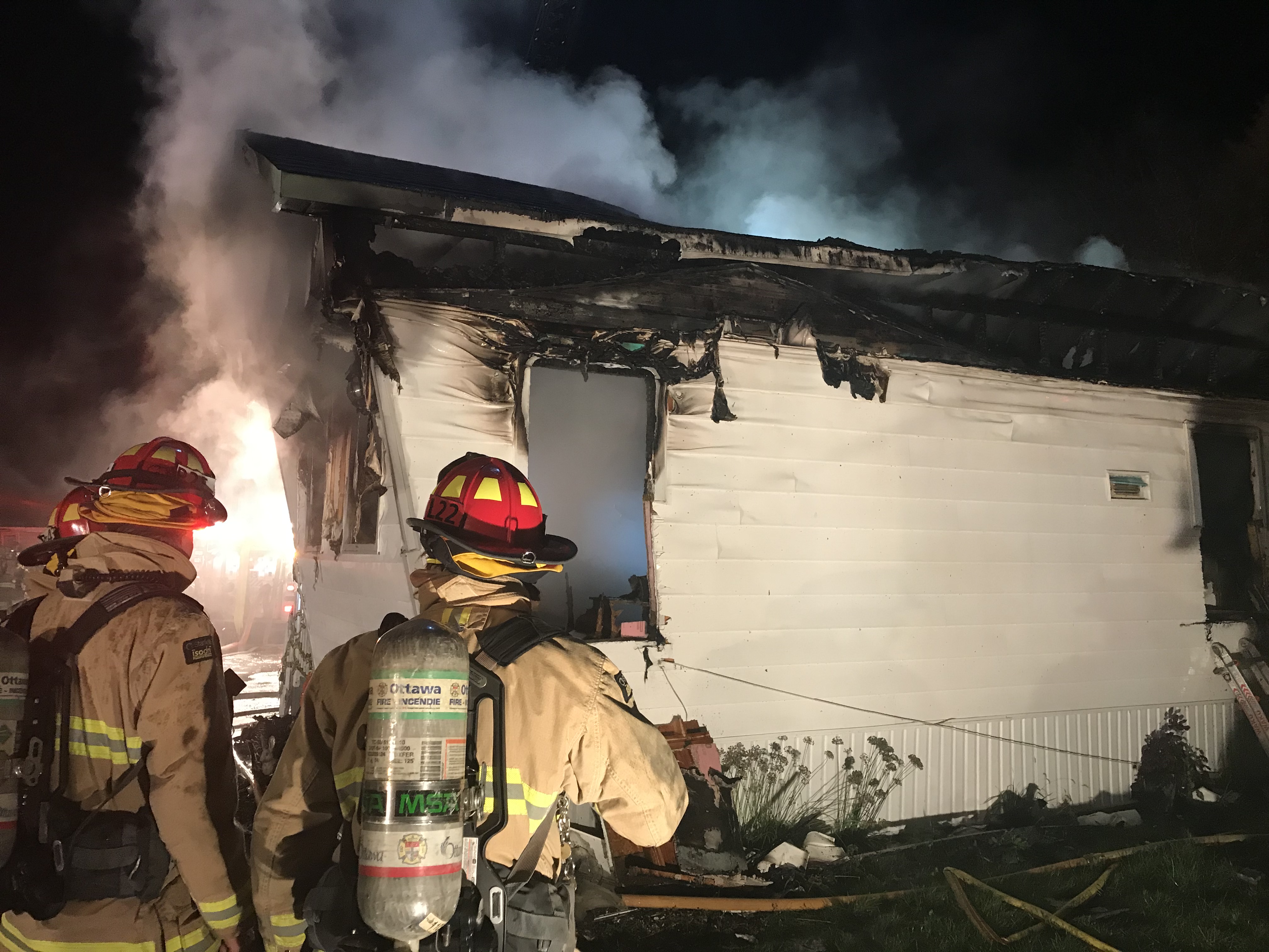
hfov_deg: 63.4
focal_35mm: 28
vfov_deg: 49.7
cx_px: 634
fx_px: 1026
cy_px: 476
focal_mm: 3.99
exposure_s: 1/16
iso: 80
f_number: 1.8
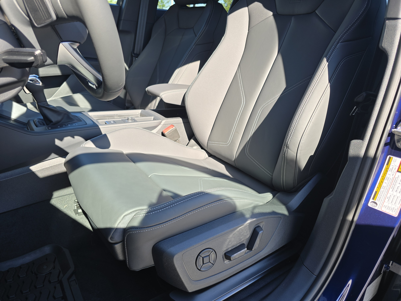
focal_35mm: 23
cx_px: 200
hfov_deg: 73.9
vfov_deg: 58.9
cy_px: 150
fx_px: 266
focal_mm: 6.3
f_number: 1.7
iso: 20
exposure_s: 1/180
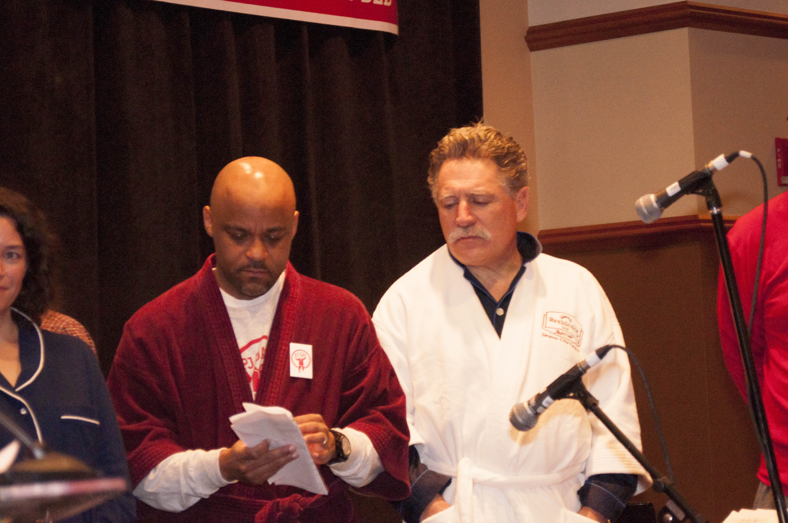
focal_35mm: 120
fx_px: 2623
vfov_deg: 11.4
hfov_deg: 17.1
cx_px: 394
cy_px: 262
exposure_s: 1/80
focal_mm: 80
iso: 400
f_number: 5.6
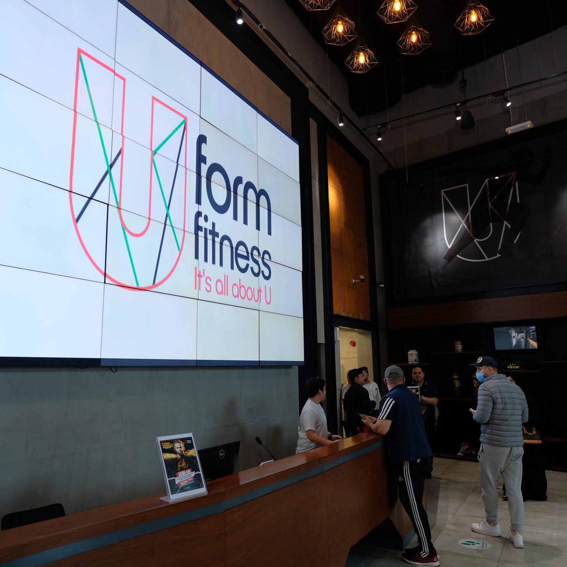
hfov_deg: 60.9
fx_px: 482
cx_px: 260
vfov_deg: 60.9
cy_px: 287
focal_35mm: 26
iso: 500
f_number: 2.5
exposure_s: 1/100
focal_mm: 13
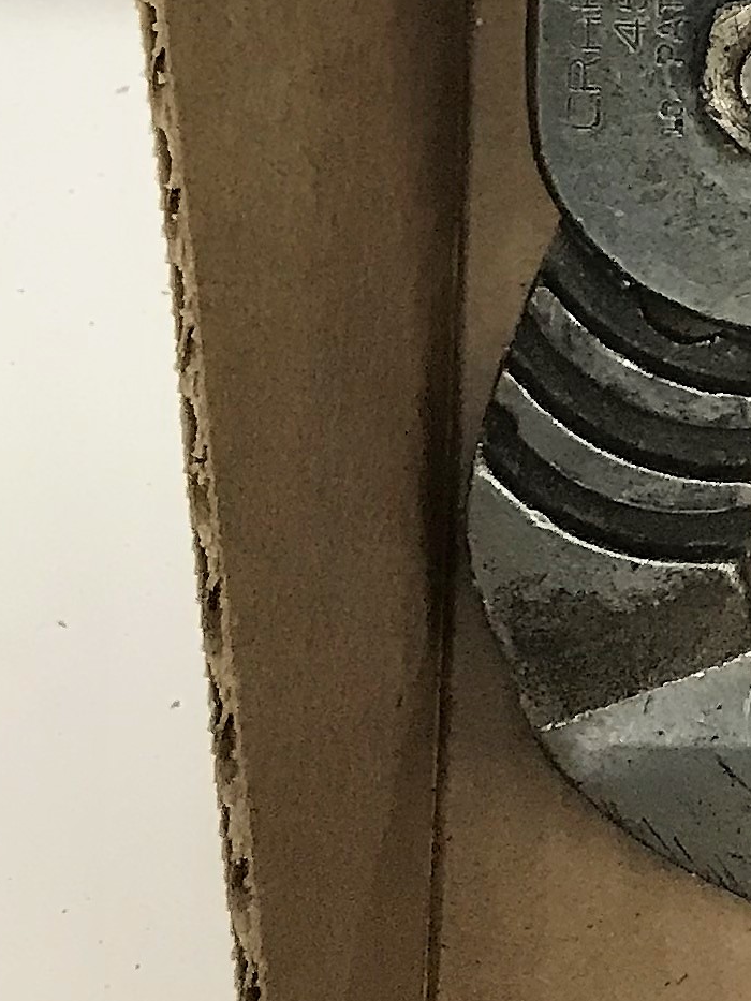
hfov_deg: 11.5
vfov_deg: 14.1
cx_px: 1264
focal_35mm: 121
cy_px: -888
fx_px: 3499
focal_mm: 3.99
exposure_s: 1/30
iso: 32
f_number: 1.8
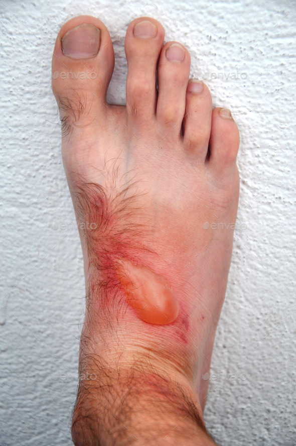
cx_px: 148
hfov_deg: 13.0
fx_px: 1298
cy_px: 223
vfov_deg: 19.5
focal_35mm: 105
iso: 500
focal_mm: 70
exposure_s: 1/20
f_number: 5.3
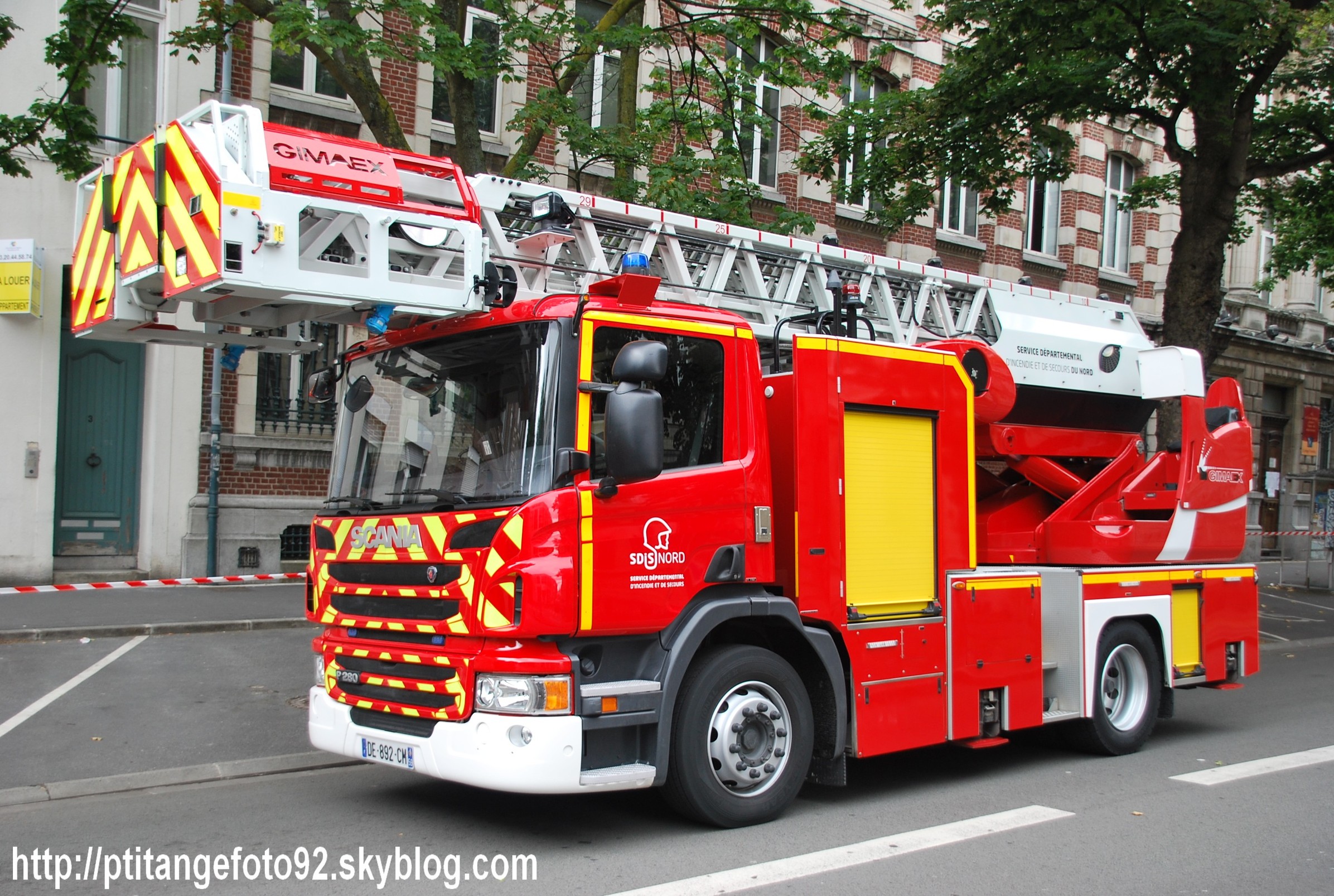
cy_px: 448
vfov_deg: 35.7
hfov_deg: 51.2
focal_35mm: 38
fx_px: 1393
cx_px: 667
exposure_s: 1/100
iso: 200
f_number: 5
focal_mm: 25
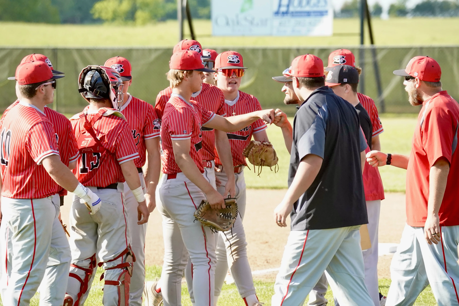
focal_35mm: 309
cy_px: 153
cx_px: 230
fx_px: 3939
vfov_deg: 4.4
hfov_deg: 6.7
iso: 3200
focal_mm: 206
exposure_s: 1/2500
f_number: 5.6
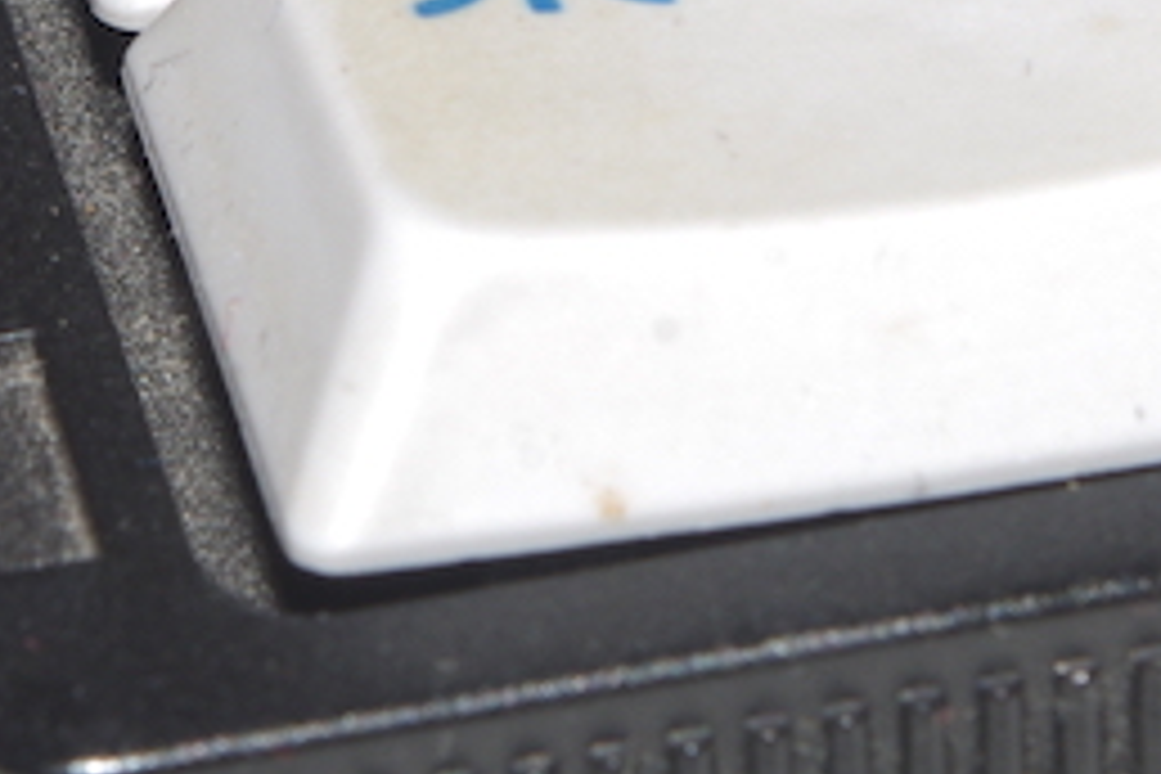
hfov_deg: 6.8
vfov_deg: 4.5
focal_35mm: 304
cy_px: -43
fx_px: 9798
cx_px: 594
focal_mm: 55
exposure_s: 1/180
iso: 100
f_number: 20
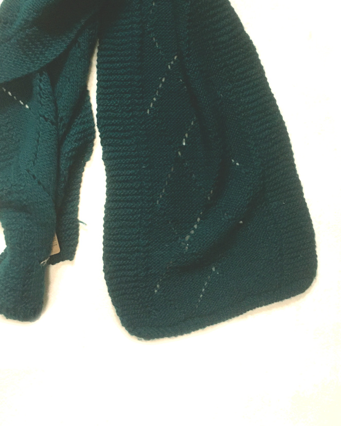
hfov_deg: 36.5
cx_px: 166
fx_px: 517
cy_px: 128
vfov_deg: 43.9
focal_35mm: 41
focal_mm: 4.2
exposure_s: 1/33
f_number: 2.2
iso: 250
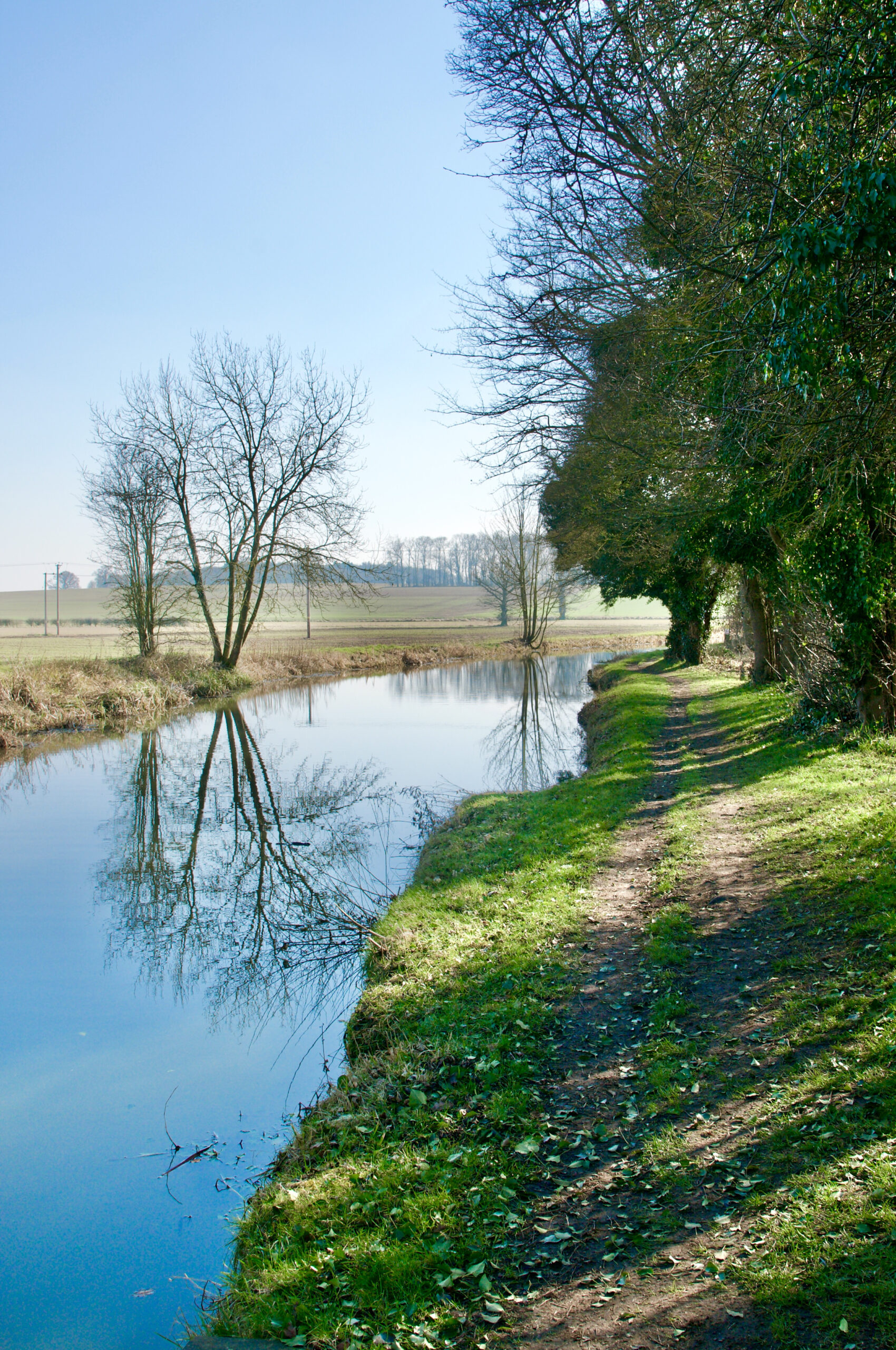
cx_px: 448
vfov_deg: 53.2
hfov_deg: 36.8
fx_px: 1348
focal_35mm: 36
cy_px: 675
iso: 200
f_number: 8
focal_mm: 24
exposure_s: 1/250
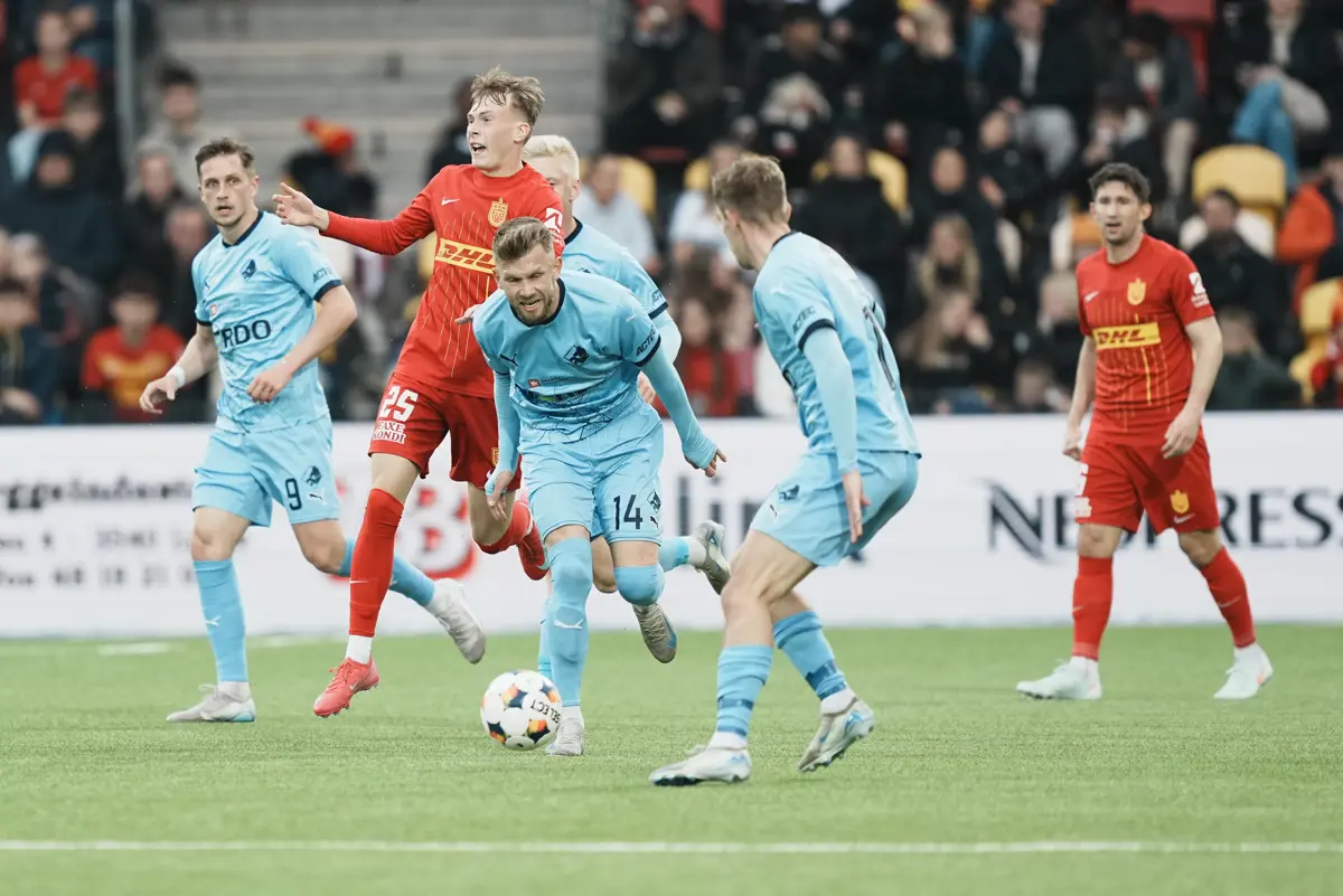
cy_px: 448
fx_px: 14927
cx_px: 672
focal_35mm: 400
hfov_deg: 5.2
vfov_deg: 3.4
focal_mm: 400
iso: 800
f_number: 2.8
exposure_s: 1/1600
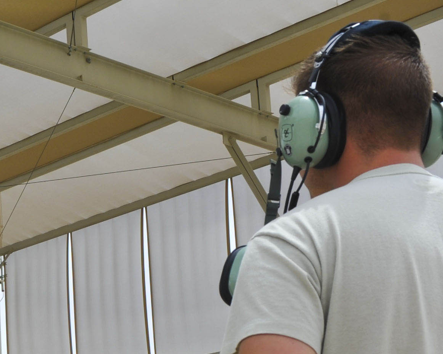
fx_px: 1259
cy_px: 470
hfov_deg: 18.1
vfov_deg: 15.2
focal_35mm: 96
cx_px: -194
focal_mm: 28
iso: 160
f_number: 10
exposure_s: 1/320
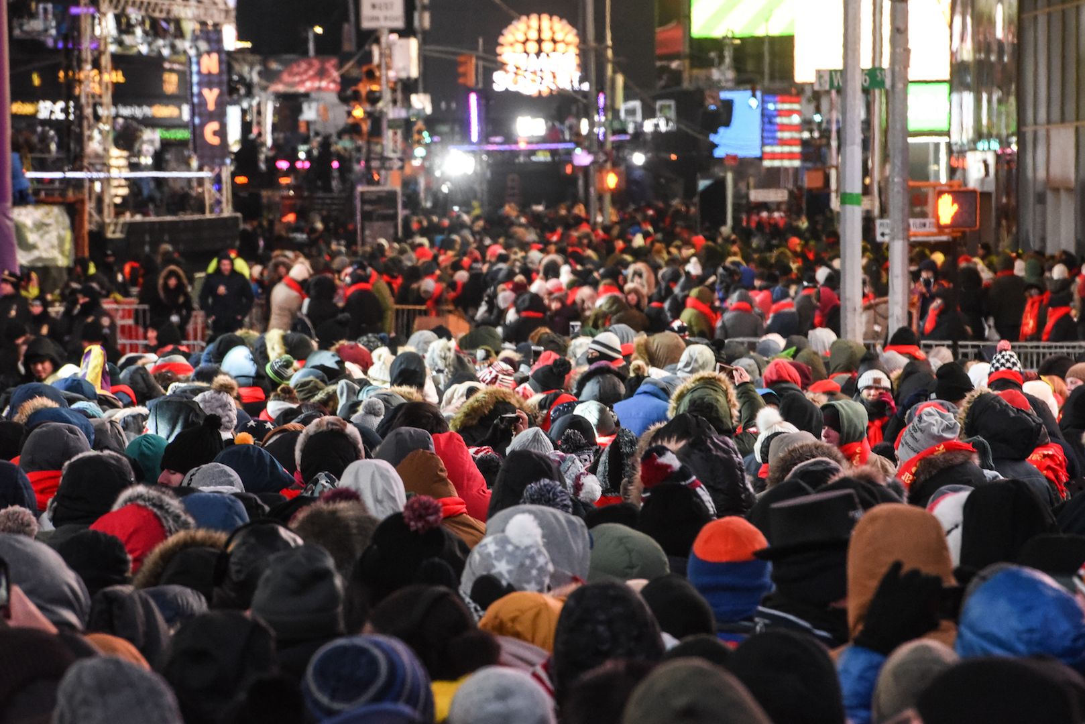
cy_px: 362
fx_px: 6030
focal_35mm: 200
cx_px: 542
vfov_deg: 6.9
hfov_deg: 10.3
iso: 6400
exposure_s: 1/500
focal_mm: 200
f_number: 10
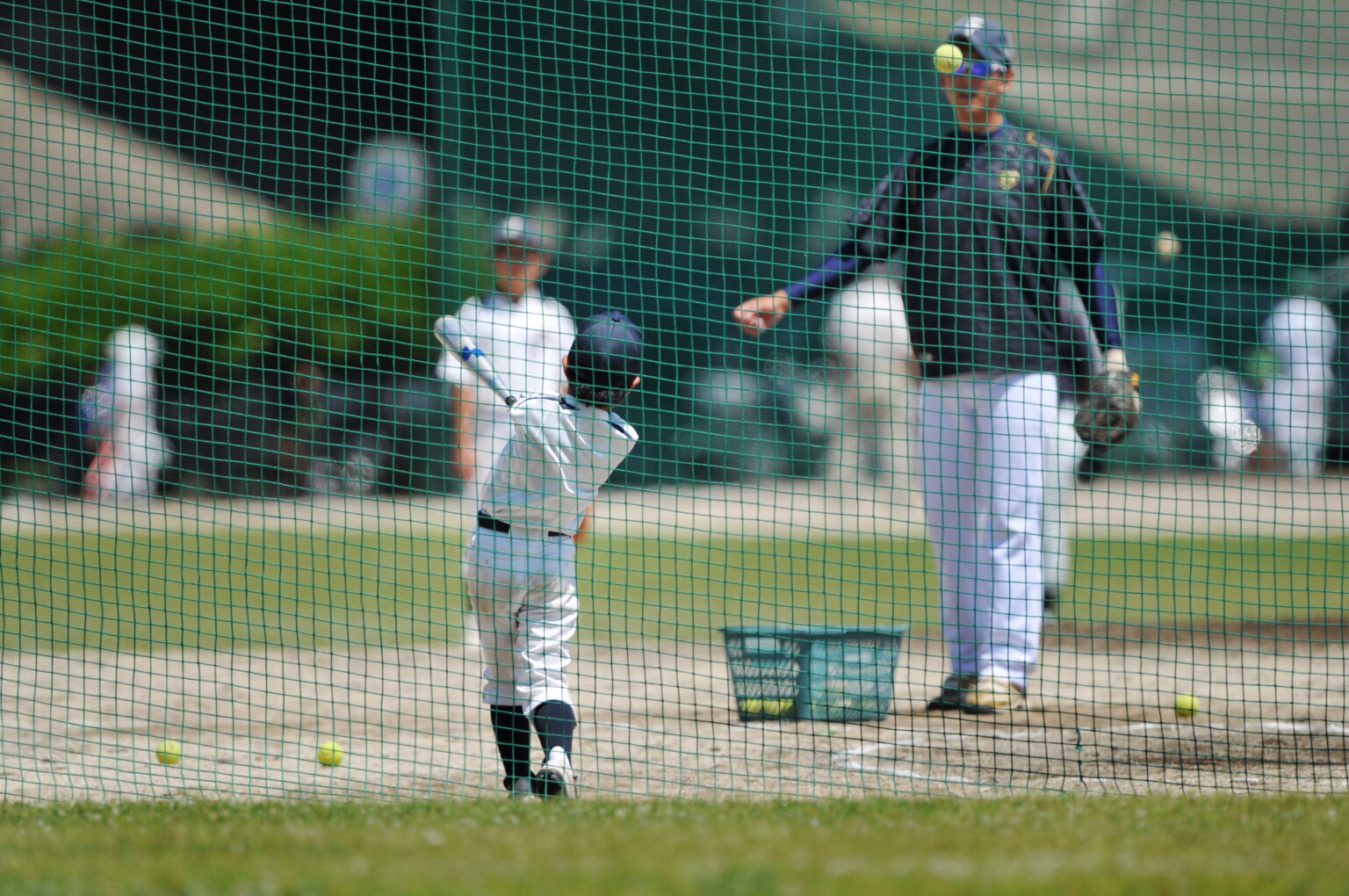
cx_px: 674
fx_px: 28068
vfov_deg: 1.8
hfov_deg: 2.8
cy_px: 448
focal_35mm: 750
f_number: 4
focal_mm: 500
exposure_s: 1/2500
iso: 220
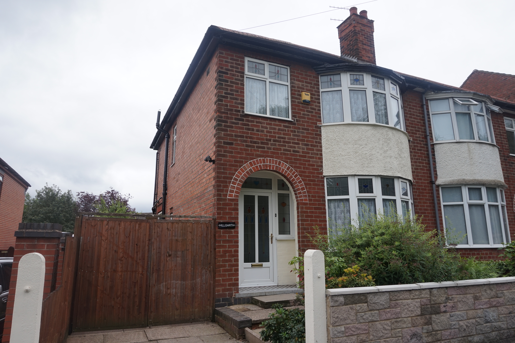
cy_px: 172
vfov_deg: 53.1
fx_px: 343
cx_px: 258
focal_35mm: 24
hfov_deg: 73.8
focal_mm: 16
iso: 100
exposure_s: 1/100
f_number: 8
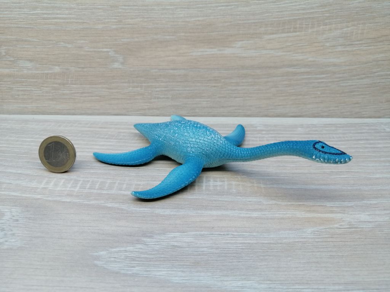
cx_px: 195
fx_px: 304
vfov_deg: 51.4
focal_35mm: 27
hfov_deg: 65.3
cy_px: 146
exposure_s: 1/100
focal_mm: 3.95
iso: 50
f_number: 1.8
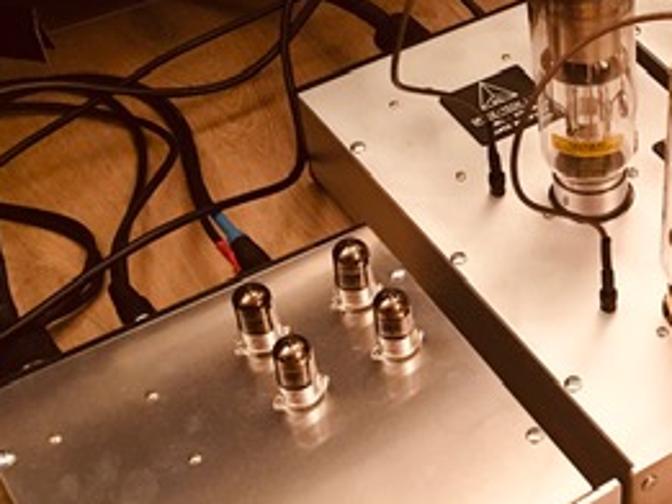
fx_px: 1379
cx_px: 716
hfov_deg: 25.6
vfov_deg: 20.7
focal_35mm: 71
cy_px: 280
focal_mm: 4.15
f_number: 2.2
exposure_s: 1/10
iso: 100
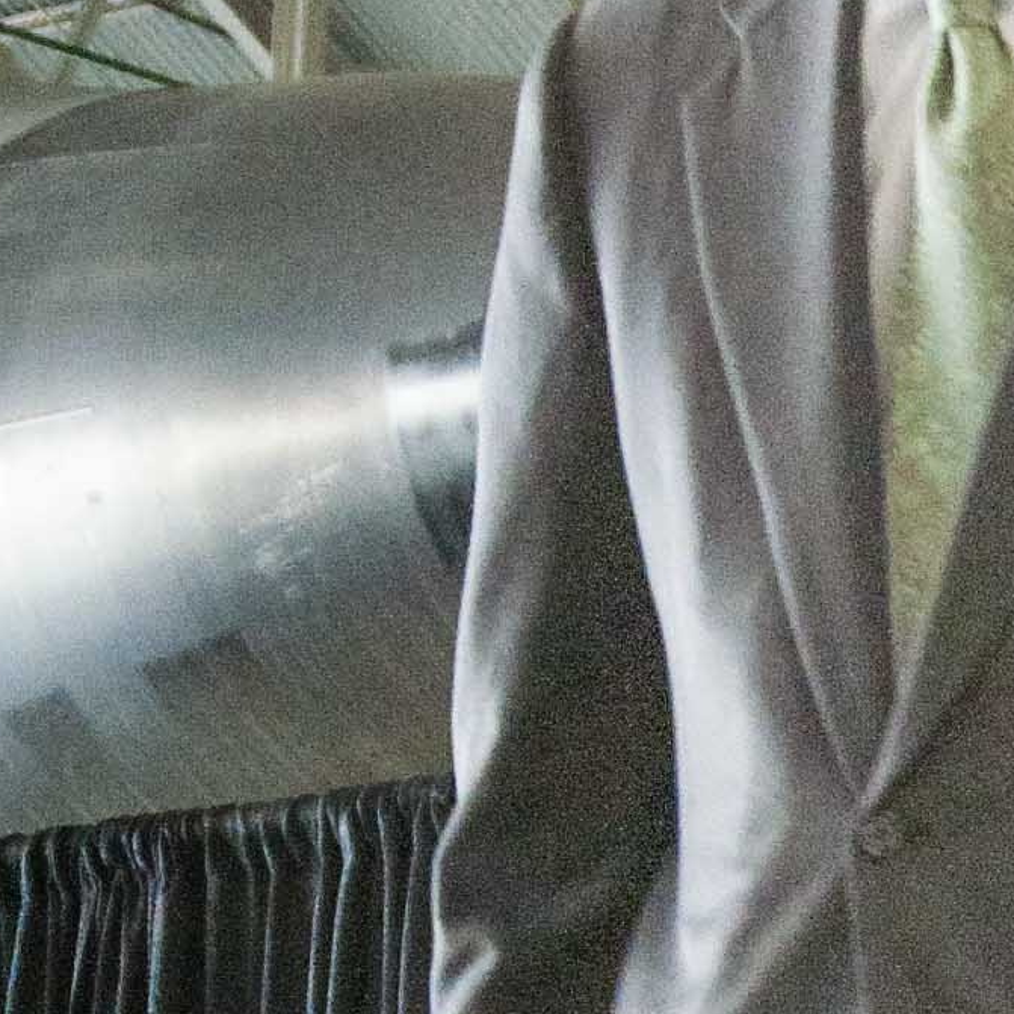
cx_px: 1618
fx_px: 7556
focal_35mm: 228
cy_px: 1437
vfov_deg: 7.6
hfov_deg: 7.5
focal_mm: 28
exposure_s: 1/50
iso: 320
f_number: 5.6
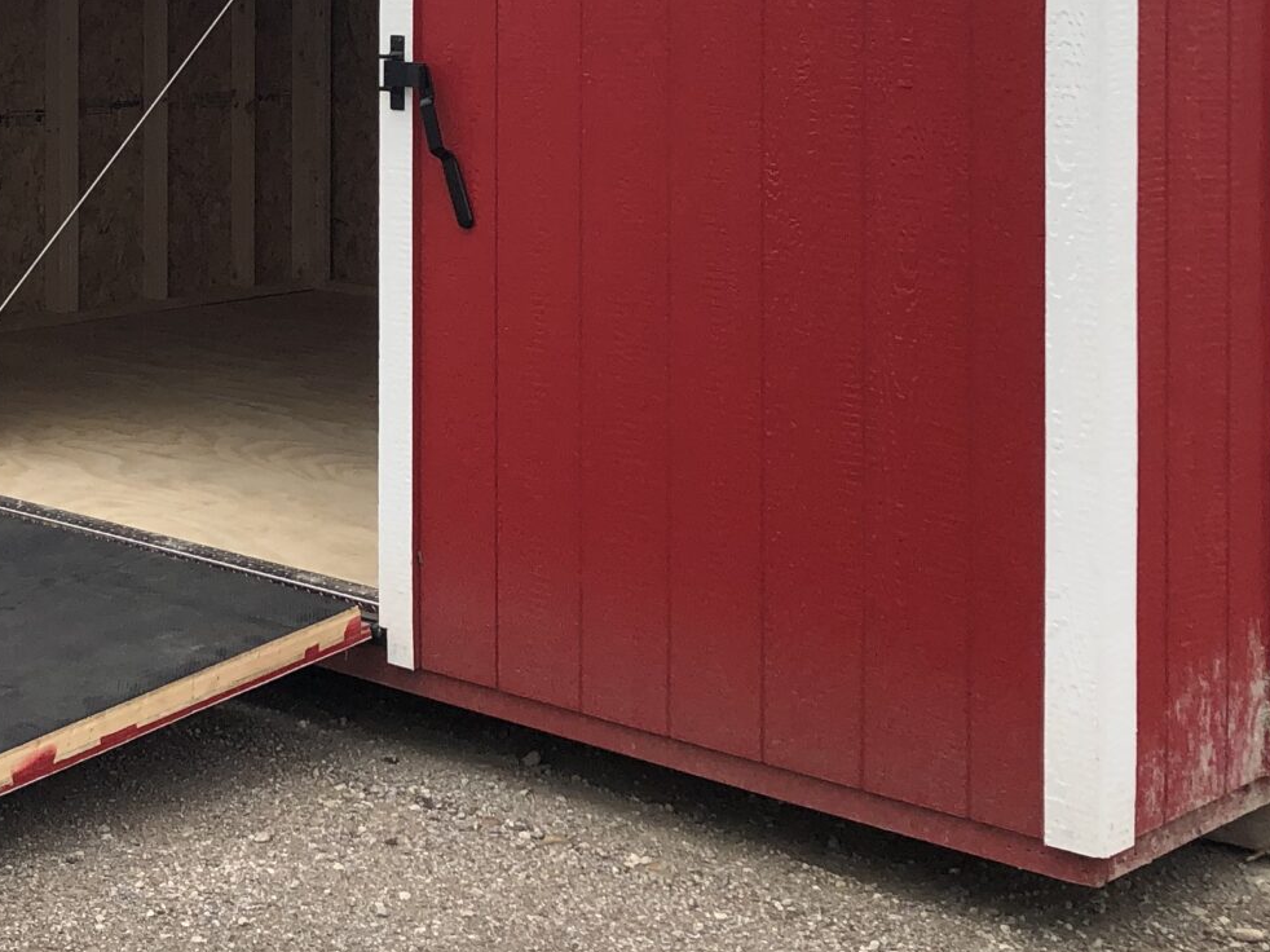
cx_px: 375
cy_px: 14
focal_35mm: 73
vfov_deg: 19.6
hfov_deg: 26.5
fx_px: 2678
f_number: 1.8
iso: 20
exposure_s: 1/2208
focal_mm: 3.99
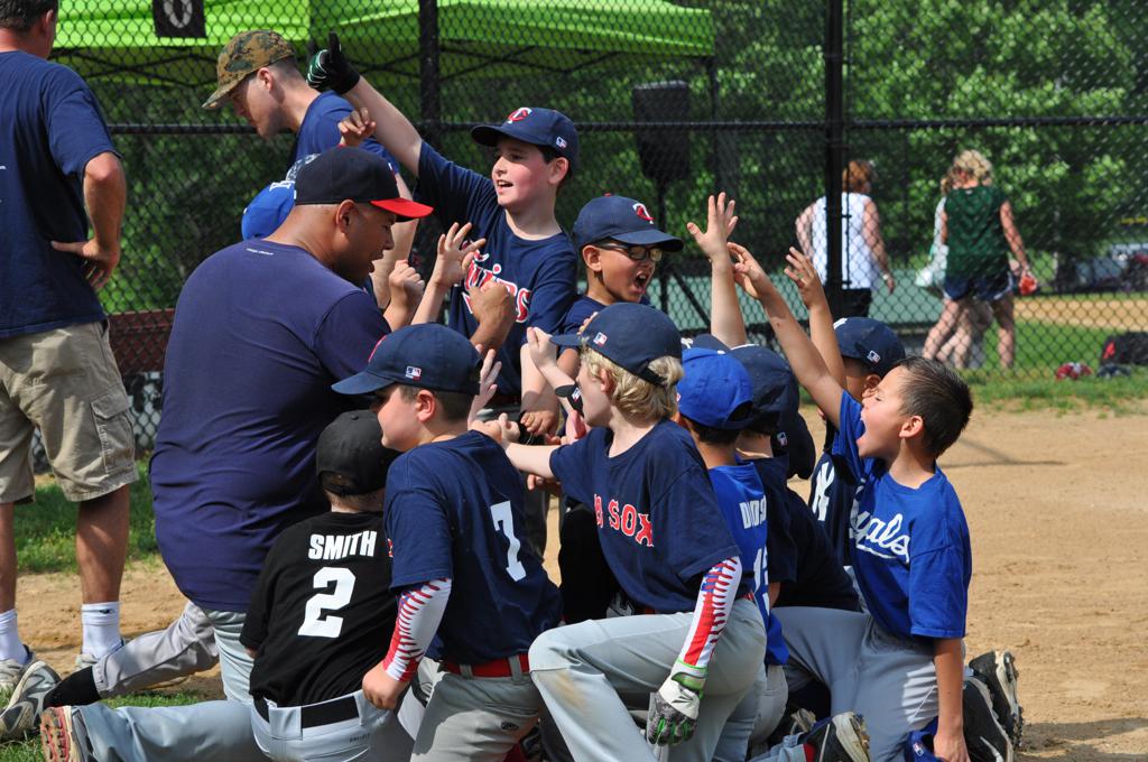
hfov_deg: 19.5
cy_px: 381
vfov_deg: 13.0
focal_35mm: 105
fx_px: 3344
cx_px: 574
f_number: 7.1
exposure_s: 1/1600
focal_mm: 70
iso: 400
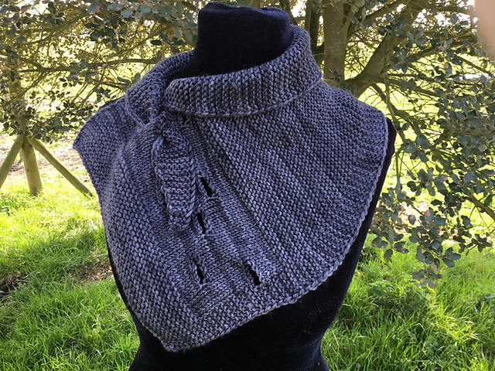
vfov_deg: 45.4
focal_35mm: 31
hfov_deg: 58.4
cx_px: 248
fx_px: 443
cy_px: 186
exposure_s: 1/100
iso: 32
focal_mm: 3.3
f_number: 2.4
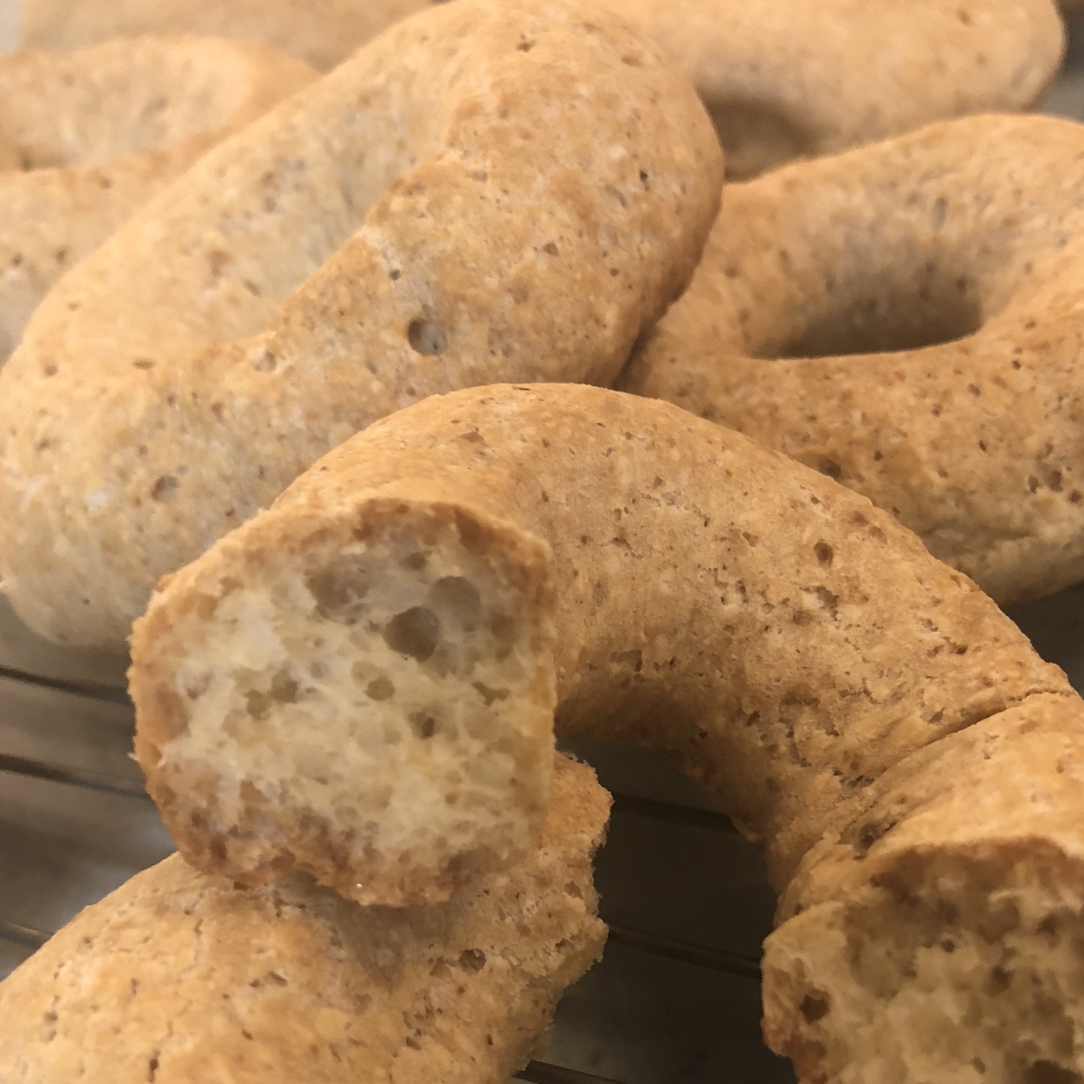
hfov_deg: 39.9
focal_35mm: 42
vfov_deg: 39.1
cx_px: 617
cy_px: 797
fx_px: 1488
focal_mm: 3.99
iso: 50
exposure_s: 1/15
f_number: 1.8
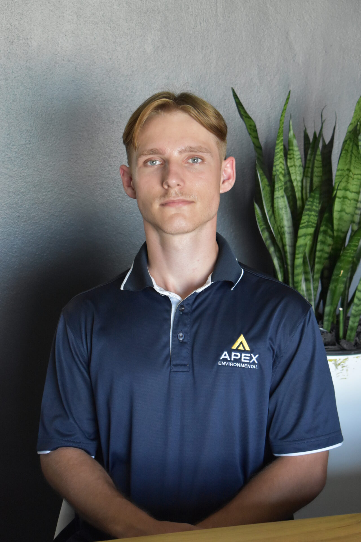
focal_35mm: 75
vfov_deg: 27.0
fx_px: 1128
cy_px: 271
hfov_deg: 18.2
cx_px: 180
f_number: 5.6
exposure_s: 1/125
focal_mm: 50
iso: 2500
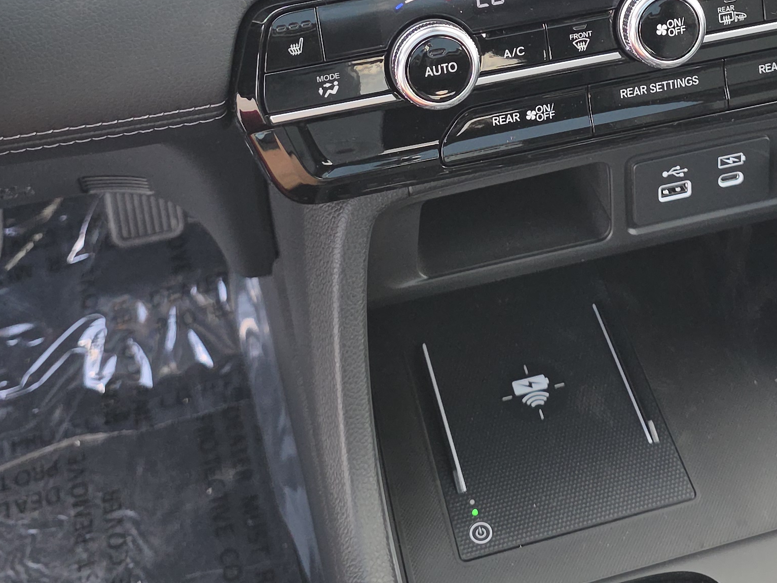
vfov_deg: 22.8
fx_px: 1347
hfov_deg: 31.9
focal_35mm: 60
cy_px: -83
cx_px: 523
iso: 80
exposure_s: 1/180
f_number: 1.7
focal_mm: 6.3
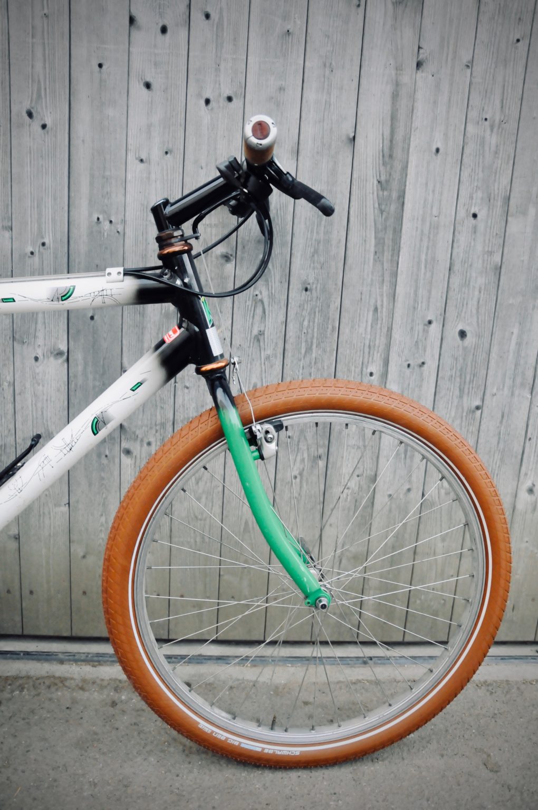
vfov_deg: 59.6
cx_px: 269
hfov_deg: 41.6
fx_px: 708
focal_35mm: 32
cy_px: 405
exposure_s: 1/80
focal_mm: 21
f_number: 4.5
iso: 2500
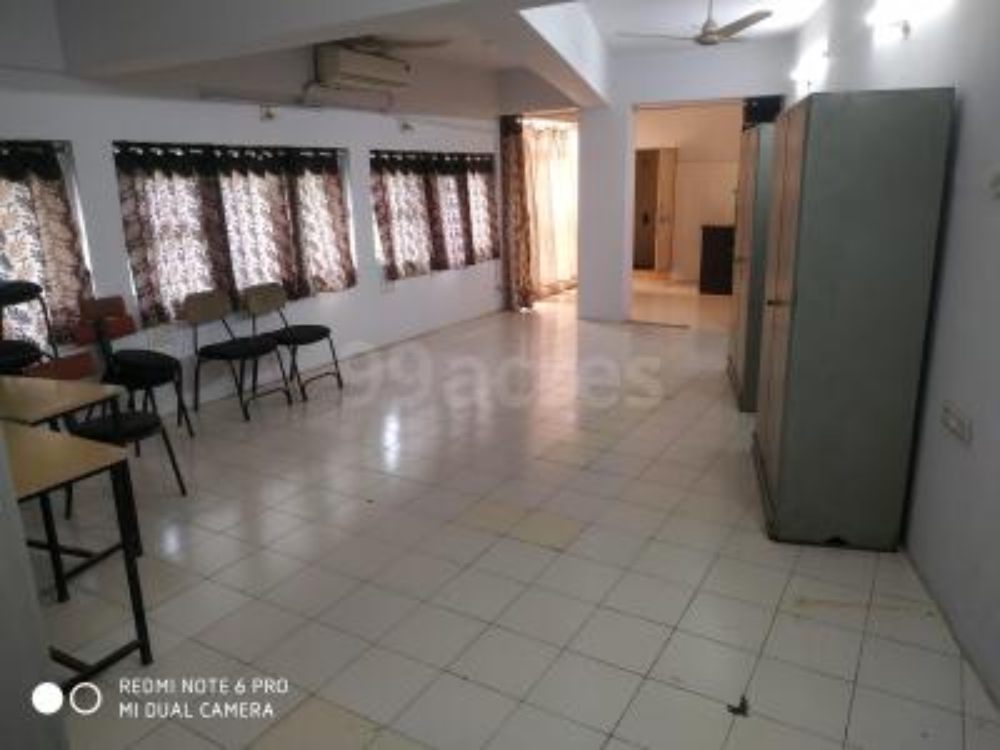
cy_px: 375
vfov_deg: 56.8
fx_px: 693
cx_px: 500
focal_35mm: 24
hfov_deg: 71.6
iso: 200
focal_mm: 3.94
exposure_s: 1/33
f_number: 1.9
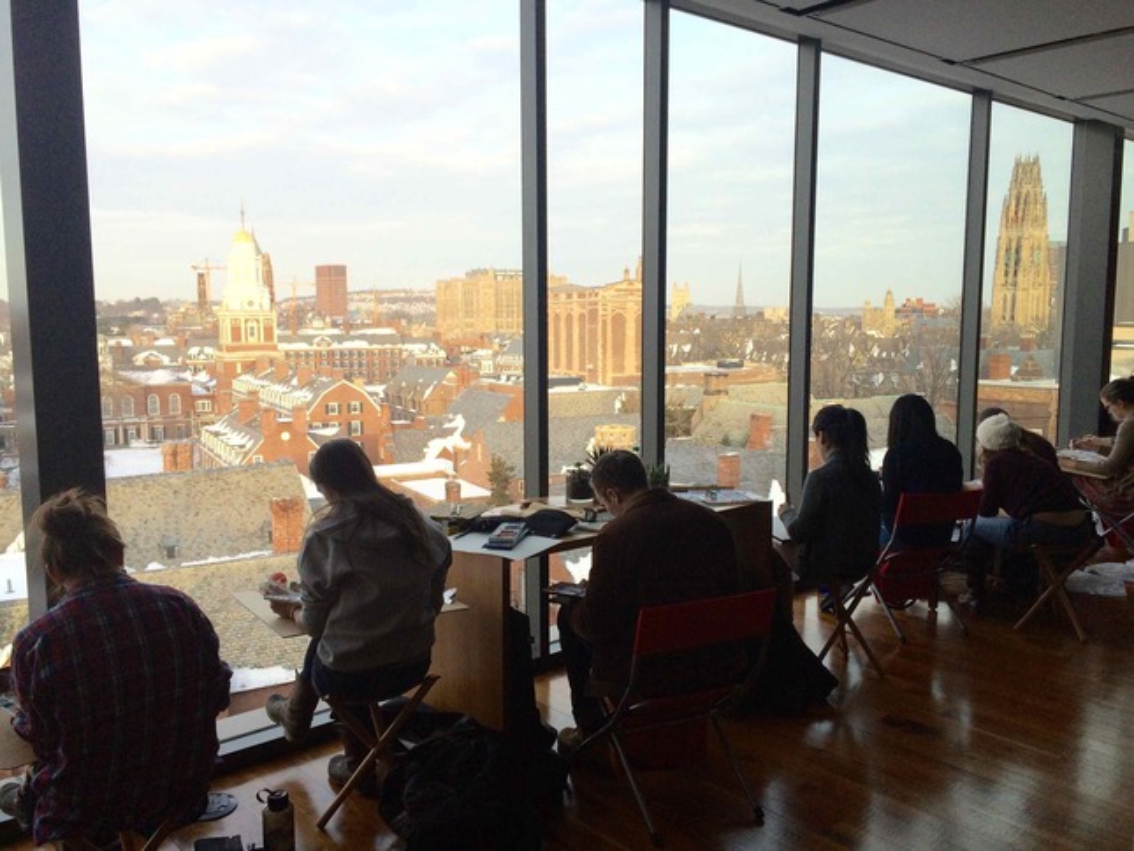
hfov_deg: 61.7
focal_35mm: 29
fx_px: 950
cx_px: 567
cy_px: 426
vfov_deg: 48.2
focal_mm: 4.15
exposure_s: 1/427
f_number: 2.2
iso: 32
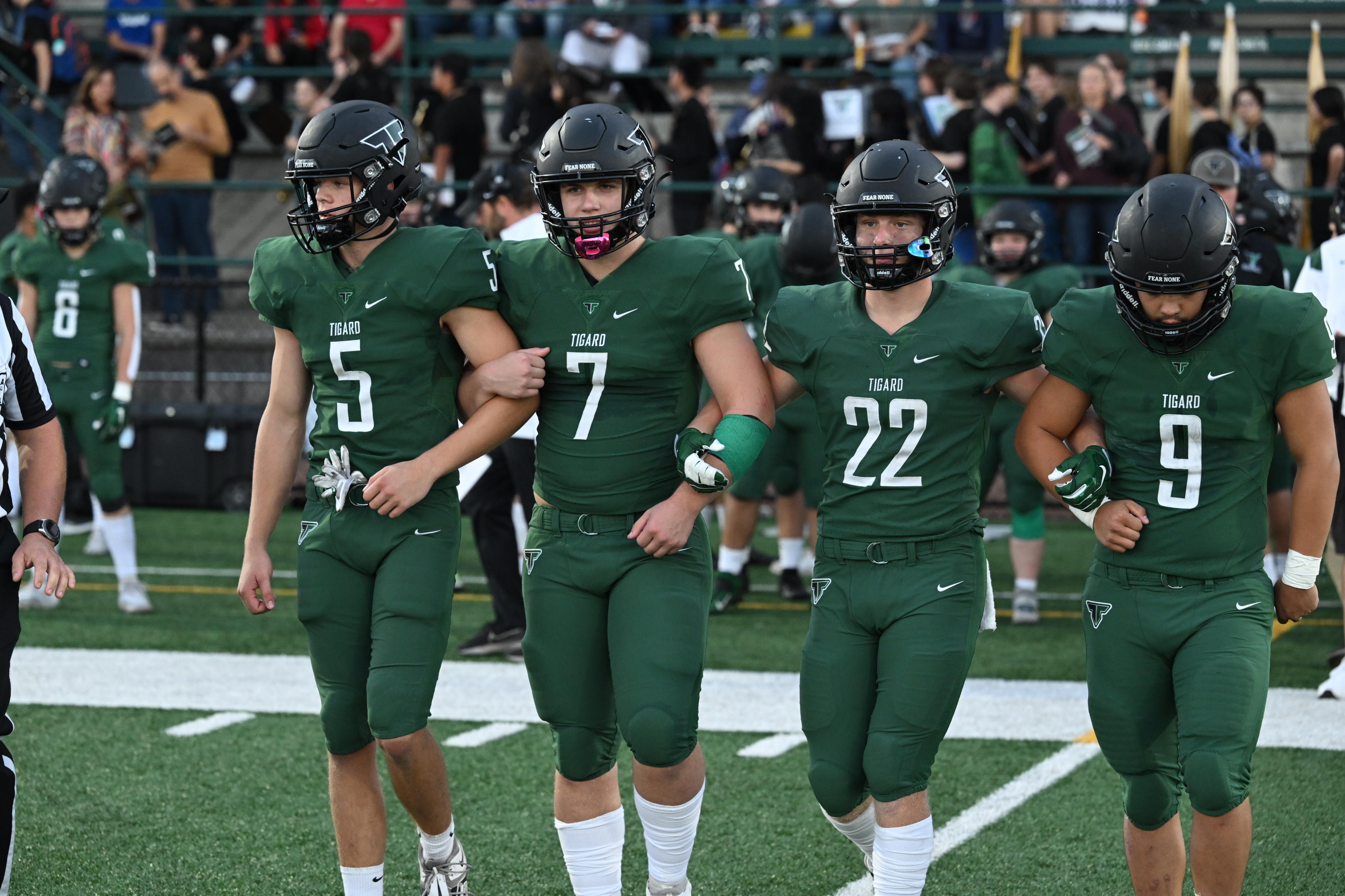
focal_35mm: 125
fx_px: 4670
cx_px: 672
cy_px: 448
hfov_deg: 16.4
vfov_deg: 11.0
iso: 2500
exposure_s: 1/640
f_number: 4.5
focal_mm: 125
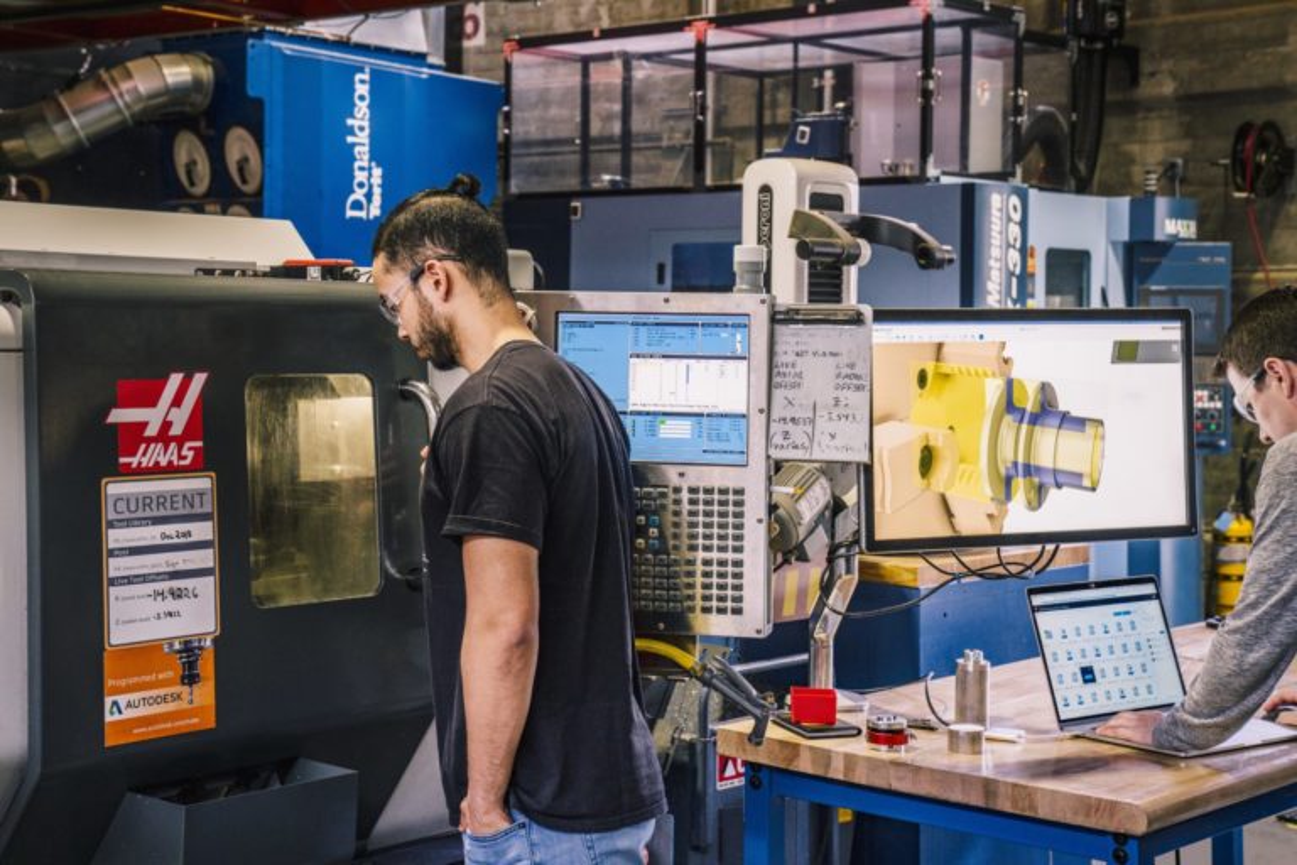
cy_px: 432
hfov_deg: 35.6
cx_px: 648
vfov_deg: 24.2
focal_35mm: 56
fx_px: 2017
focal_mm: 56
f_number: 7.1
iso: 500
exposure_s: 1/40
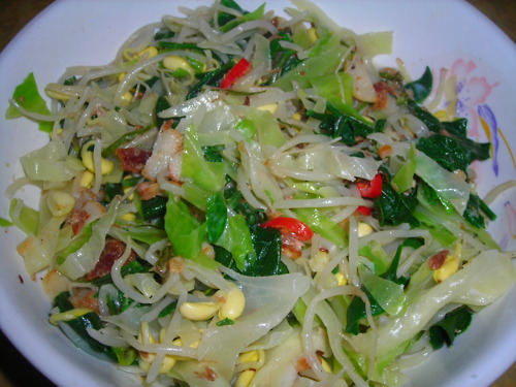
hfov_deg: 45.8
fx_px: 611
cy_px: 194
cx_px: 258
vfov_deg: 35.1
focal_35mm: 41
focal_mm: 6.8
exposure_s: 1/60.1
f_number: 6.6
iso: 50
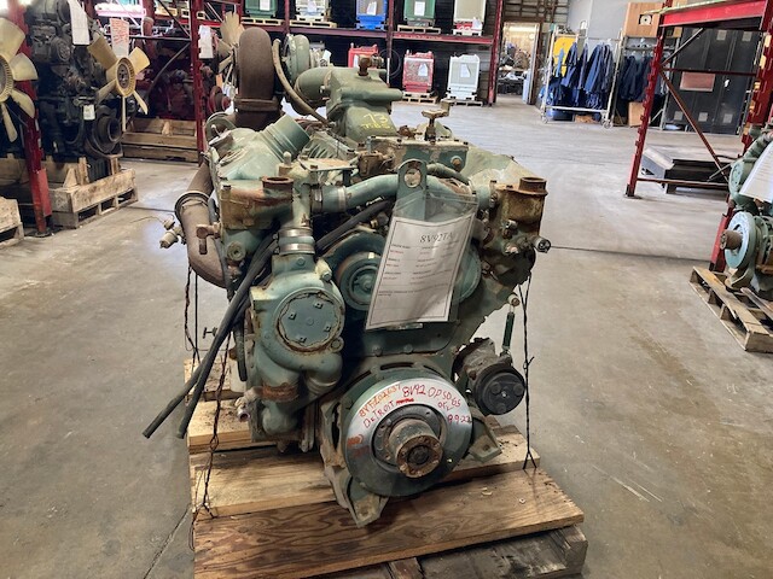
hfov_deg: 63.4
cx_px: 386
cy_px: 290
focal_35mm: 28
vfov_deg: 49.7
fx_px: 625
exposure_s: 1/40
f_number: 1.8
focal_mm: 3.99
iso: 250
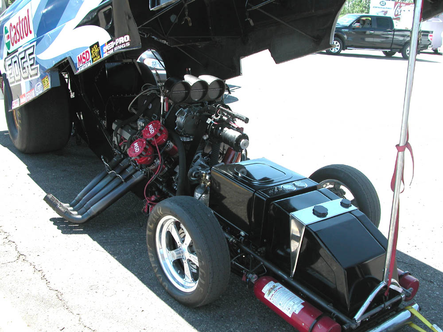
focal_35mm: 35
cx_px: 222
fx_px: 448
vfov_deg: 40.7
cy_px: 166
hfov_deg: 52.6
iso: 100
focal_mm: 8.9
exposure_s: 1/141
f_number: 4.5
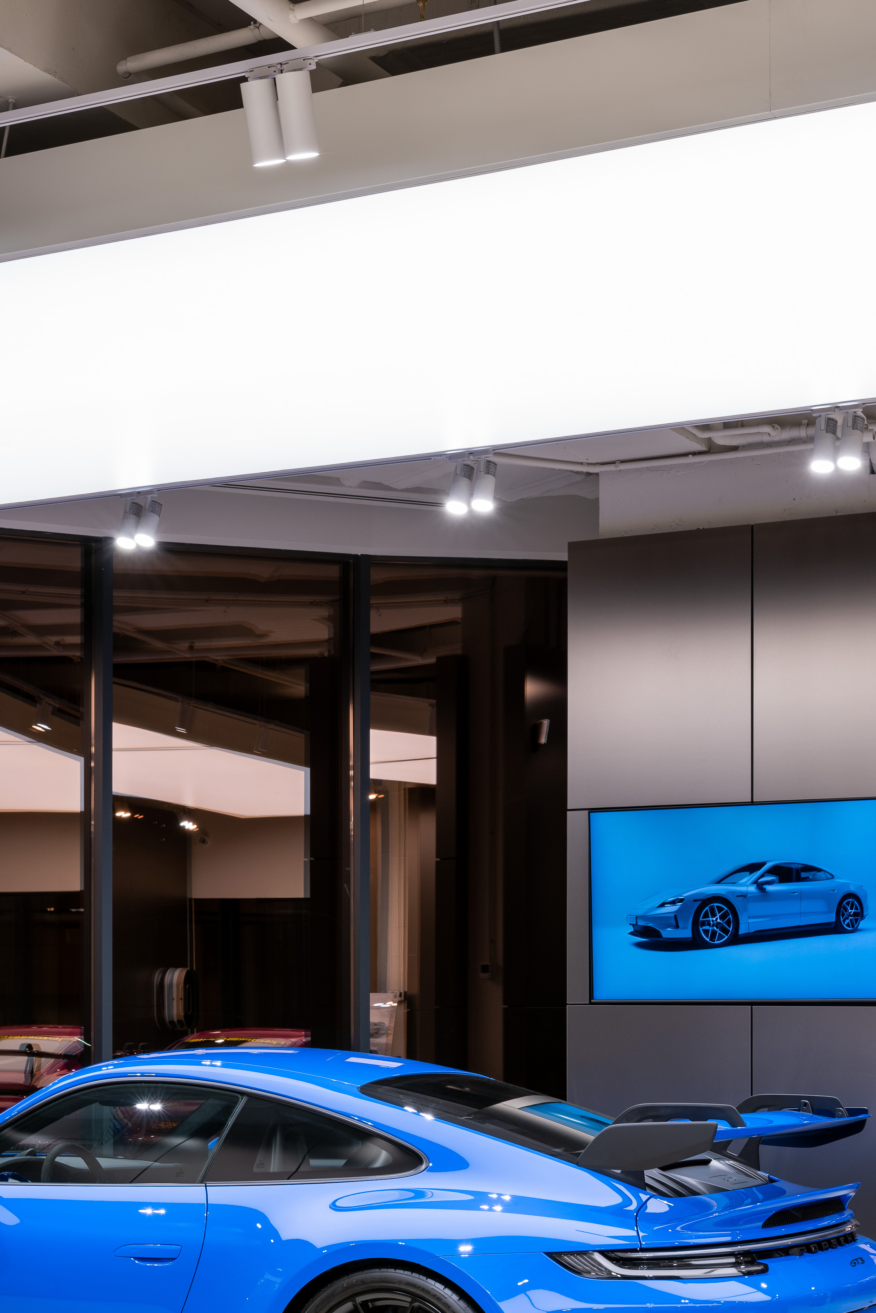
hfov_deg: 21.9
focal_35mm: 62
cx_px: 387
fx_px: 2263
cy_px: 770
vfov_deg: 32.3
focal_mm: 31
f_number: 9
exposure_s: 1/5
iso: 100
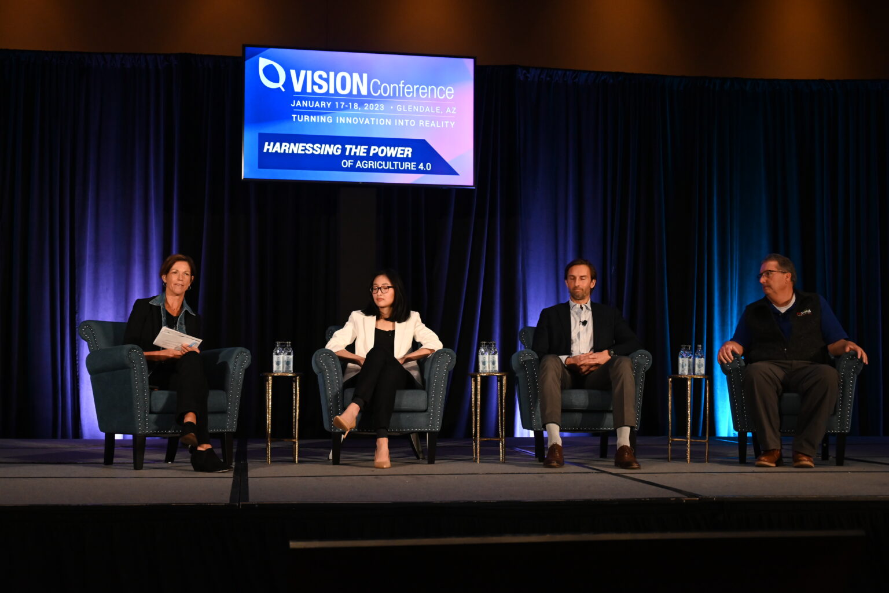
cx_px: 444
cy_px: 296
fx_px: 1186
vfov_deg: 28.1
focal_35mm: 48
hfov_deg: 41.1
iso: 3200
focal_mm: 48
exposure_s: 1/125
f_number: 5.3
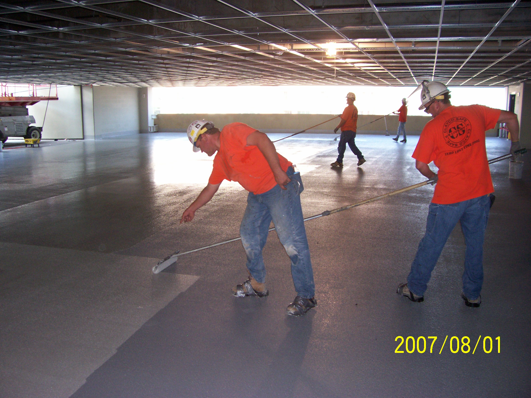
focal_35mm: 34
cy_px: 199
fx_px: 522
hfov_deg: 54.0
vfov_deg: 41.8
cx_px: 266
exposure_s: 1/112
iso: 140
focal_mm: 5.6
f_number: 2.7
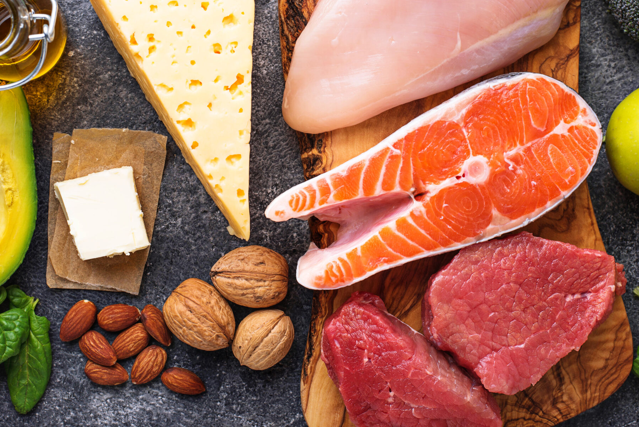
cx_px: 245
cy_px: 139
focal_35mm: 71
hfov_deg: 28.3
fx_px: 1261
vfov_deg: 19.1
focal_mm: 50
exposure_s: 1/100
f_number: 9
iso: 100
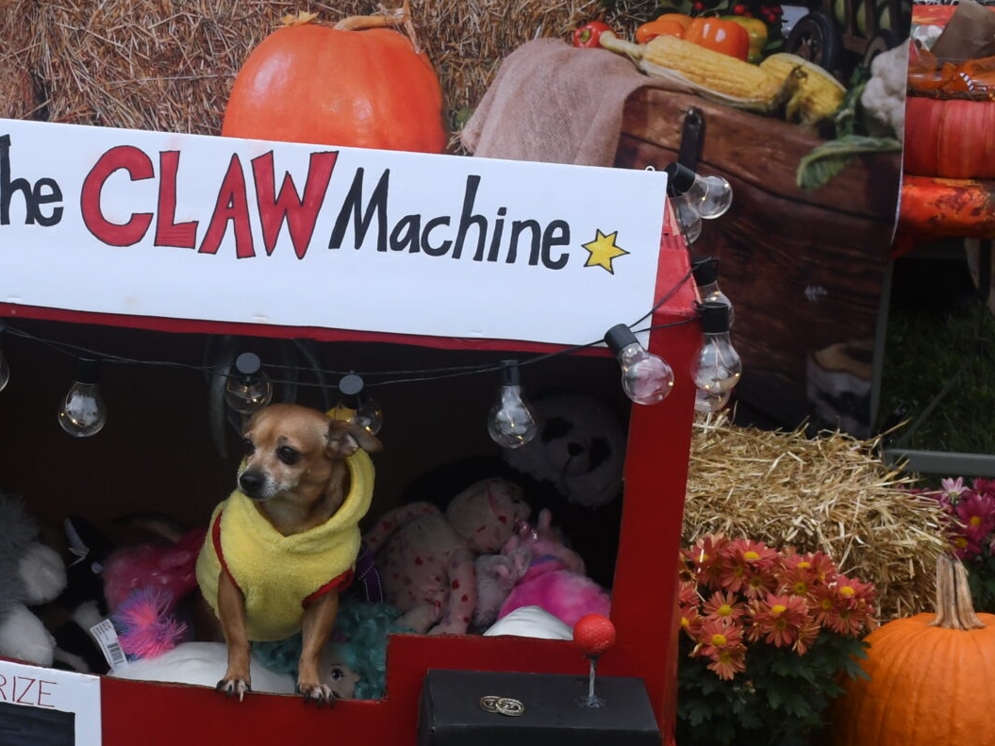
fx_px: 3219
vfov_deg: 13.2
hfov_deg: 17.3
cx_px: 58
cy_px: 525
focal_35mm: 112
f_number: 10
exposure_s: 1/400
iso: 800
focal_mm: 32
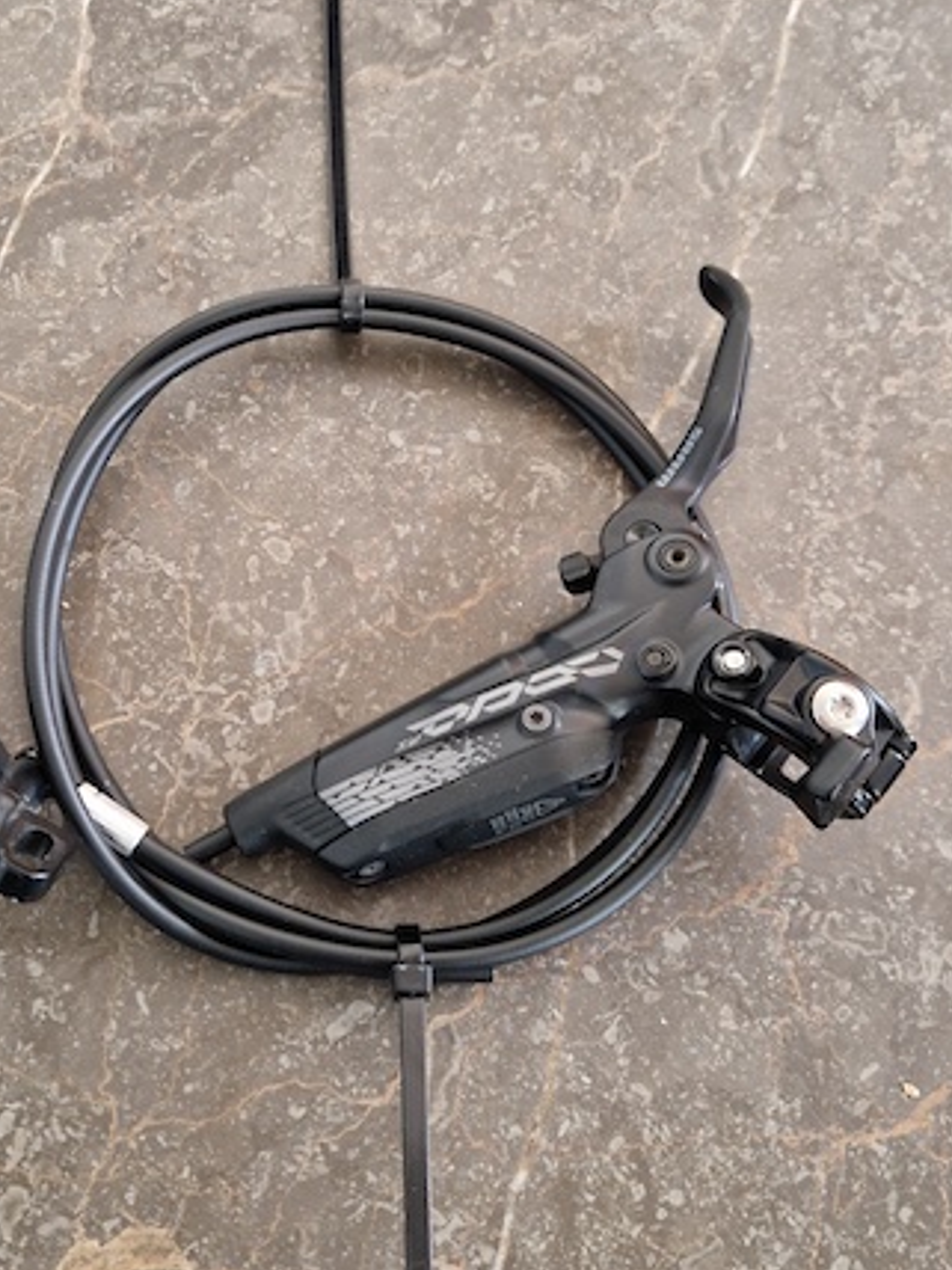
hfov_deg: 33.4
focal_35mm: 43
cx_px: 359
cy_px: 582
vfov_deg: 43.8
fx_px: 1577
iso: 640
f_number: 1.8
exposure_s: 1/33
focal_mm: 5.4
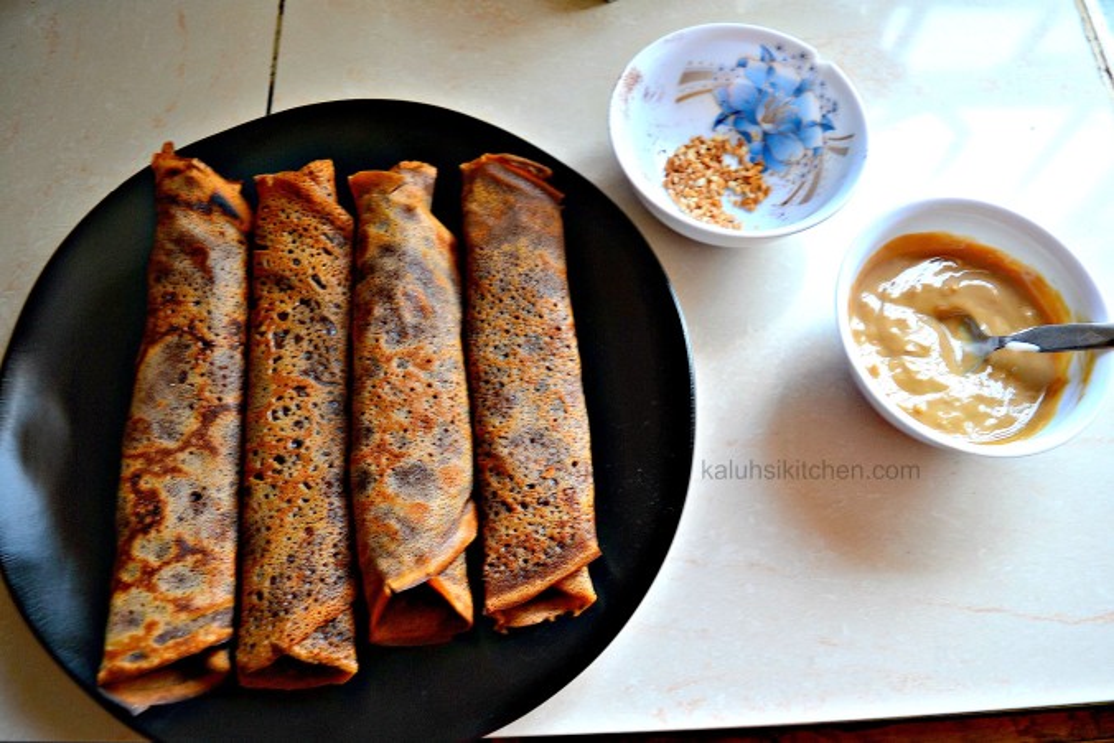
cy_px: 372
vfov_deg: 43.6
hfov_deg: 61.9
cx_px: 557
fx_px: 928
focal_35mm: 30
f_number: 3.5
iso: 125
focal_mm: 20
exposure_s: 1/15
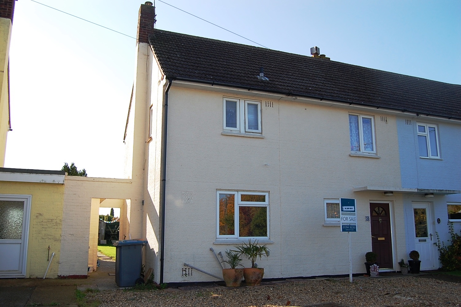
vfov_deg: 39.9
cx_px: 230
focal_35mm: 33
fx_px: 422
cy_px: 154
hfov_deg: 57.3
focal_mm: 22
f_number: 6.3
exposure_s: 1/500
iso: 200
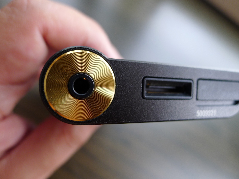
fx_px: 166
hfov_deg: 71.6
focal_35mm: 24
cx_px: 120
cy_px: 90
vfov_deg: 56.8
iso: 160
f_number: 2
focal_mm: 5.1
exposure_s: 1/60
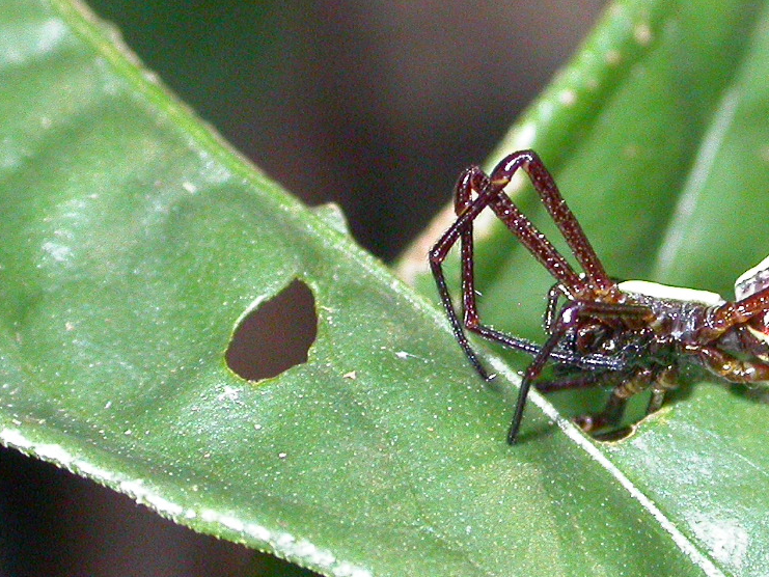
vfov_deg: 5.7
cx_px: 786
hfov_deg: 7.6
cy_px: 280
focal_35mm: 259
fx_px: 5755
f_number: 5
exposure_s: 1/60.3
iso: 400
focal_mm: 24.8
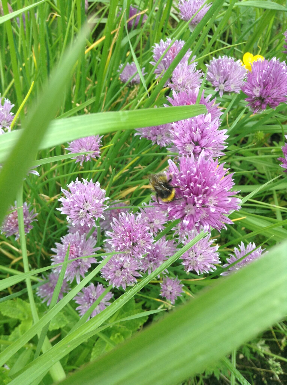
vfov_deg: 55.4
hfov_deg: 42.8
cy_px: 192
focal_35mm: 33
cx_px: 144
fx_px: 366
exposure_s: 1/189
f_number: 2.4
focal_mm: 3.3
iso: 25
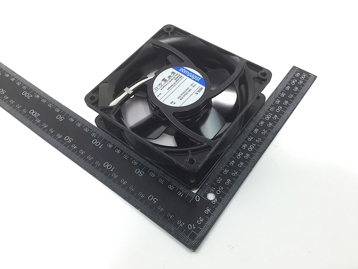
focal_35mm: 31
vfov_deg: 45.4
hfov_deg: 58.3
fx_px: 321
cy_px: 134
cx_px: 179
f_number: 2.4
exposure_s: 1/33
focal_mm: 3.3
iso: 32
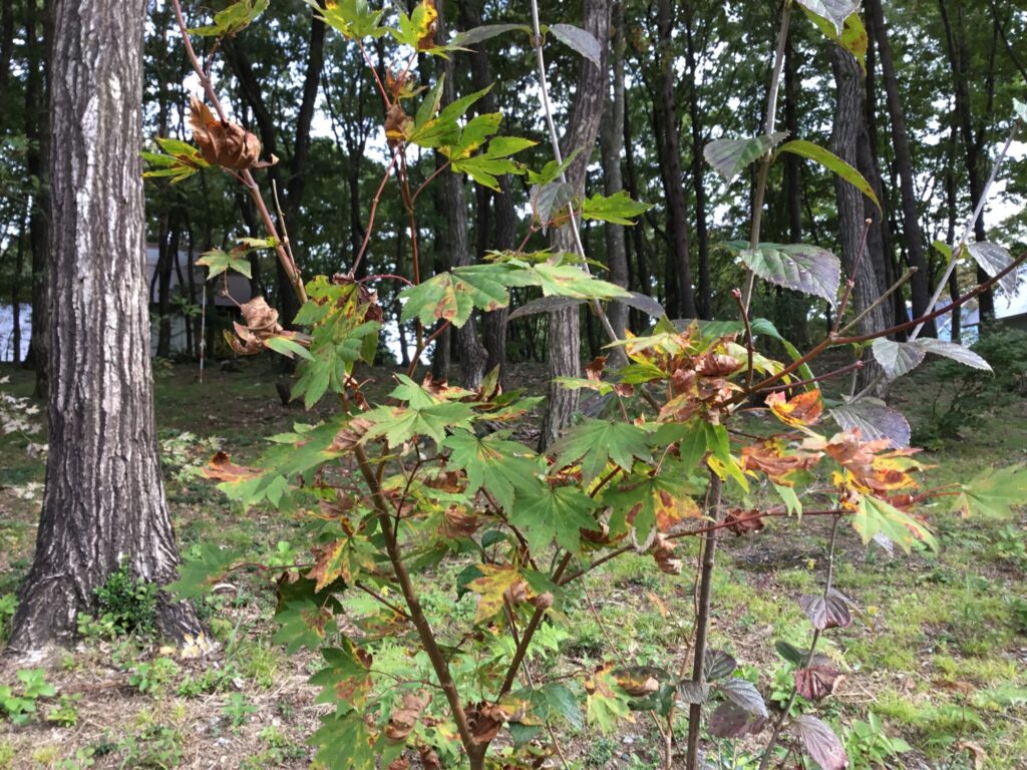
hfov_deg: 58.4
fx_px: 920
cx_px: 514
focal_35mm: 31
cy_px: 385
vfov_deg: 45.4
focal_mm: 3.3
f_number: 2.4
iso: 25
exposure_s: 1/60
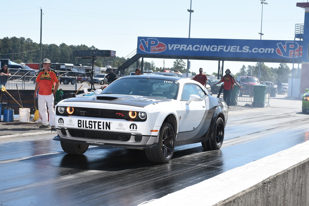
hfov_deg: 26.0
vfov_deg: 17.5
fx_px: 669
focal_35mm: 78
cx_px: 154
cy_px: 103
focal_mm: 52
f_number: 14
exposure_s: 1/400
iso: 500
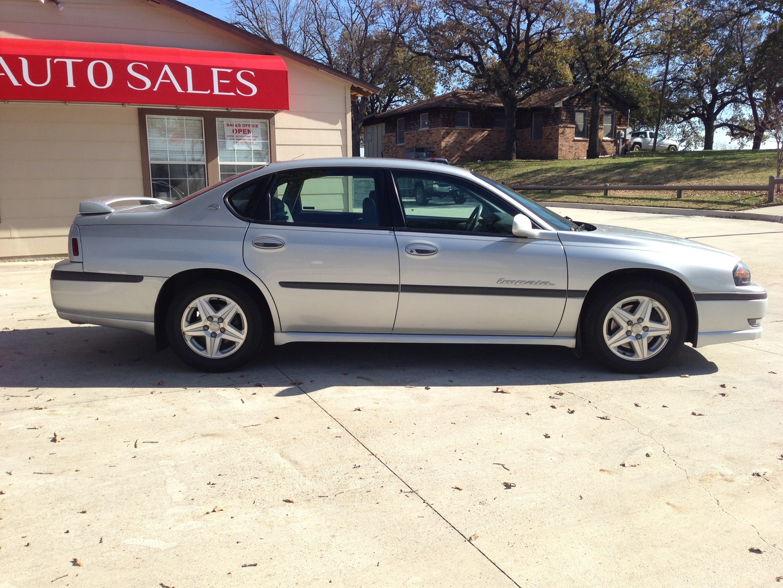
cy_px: 294
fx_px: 746
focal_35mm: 33
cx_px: 392
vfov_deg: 42.9
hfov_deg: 55.4
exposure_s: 1/1043
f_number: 2.4
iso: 50
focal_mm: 4.12
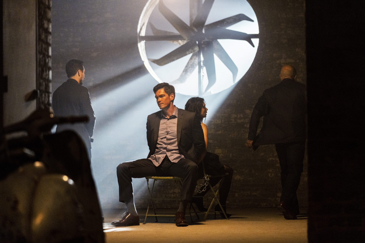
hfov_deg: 16.5
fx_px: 1257
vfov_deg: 11.1
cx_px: 182
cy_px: 122
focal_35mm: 124
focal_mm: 124
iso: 4000
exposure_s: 1/250
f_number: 2.8
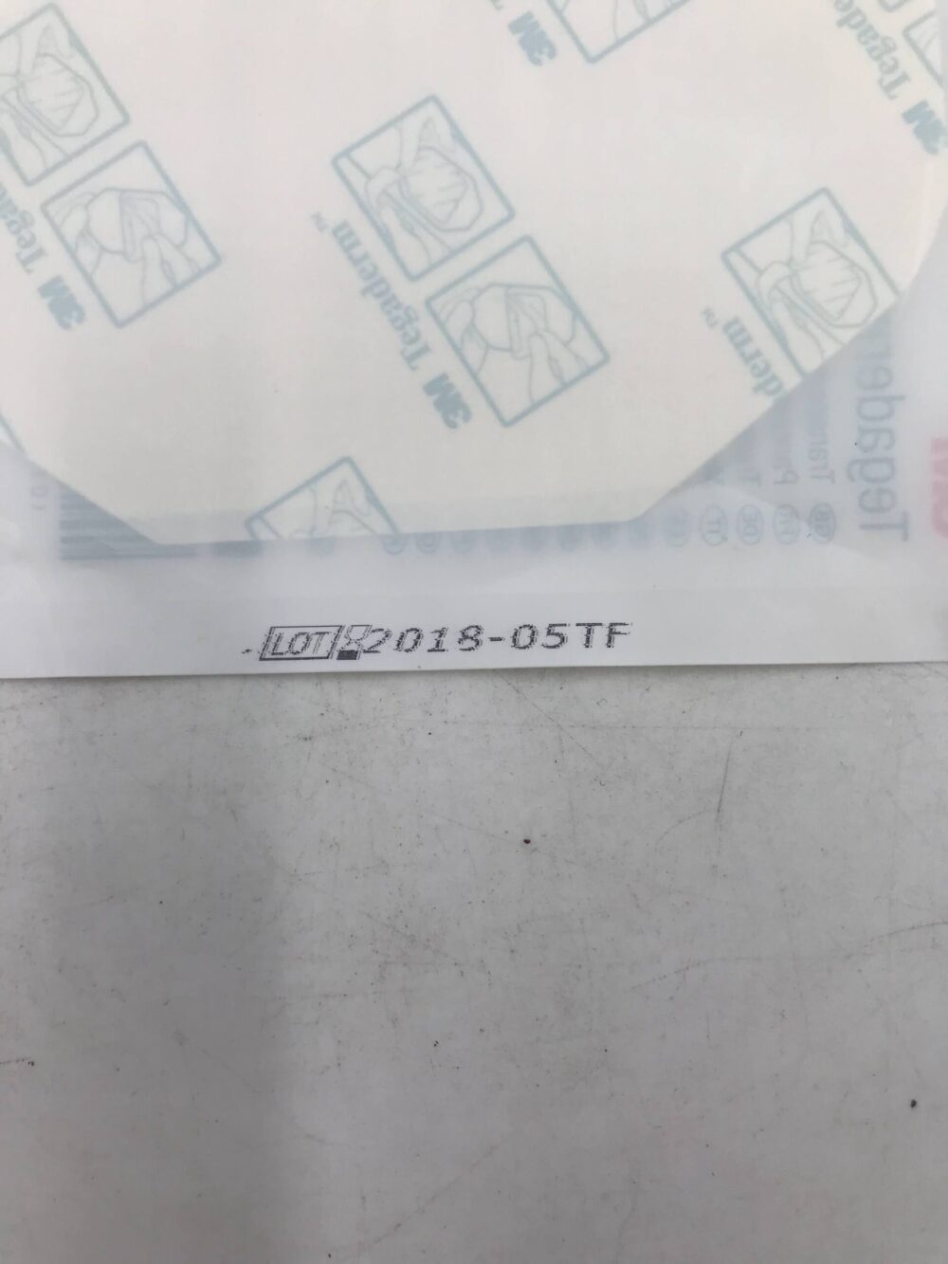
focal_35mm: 28
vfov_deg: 63.4
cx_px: 474
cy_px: 632
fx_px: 1022
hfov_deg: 49.8
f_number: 1.8
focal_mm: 3.99
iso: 25
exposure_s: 1/120
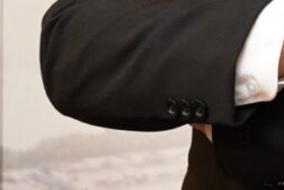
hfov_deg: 7.1
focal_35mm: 280
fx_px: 2209
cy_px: -276
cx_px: 567
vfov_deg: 4.8
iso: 4000
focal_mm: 46
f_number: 5
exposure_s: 1/200
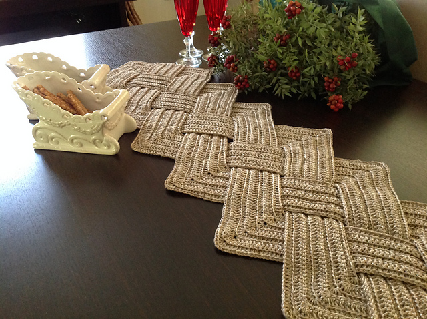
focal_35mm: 35
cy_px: 160
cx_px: 214
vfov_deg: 40.6
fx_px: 431
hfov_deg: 52.7
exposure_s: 1/15
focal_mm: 4.28
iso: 320
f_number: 2.4
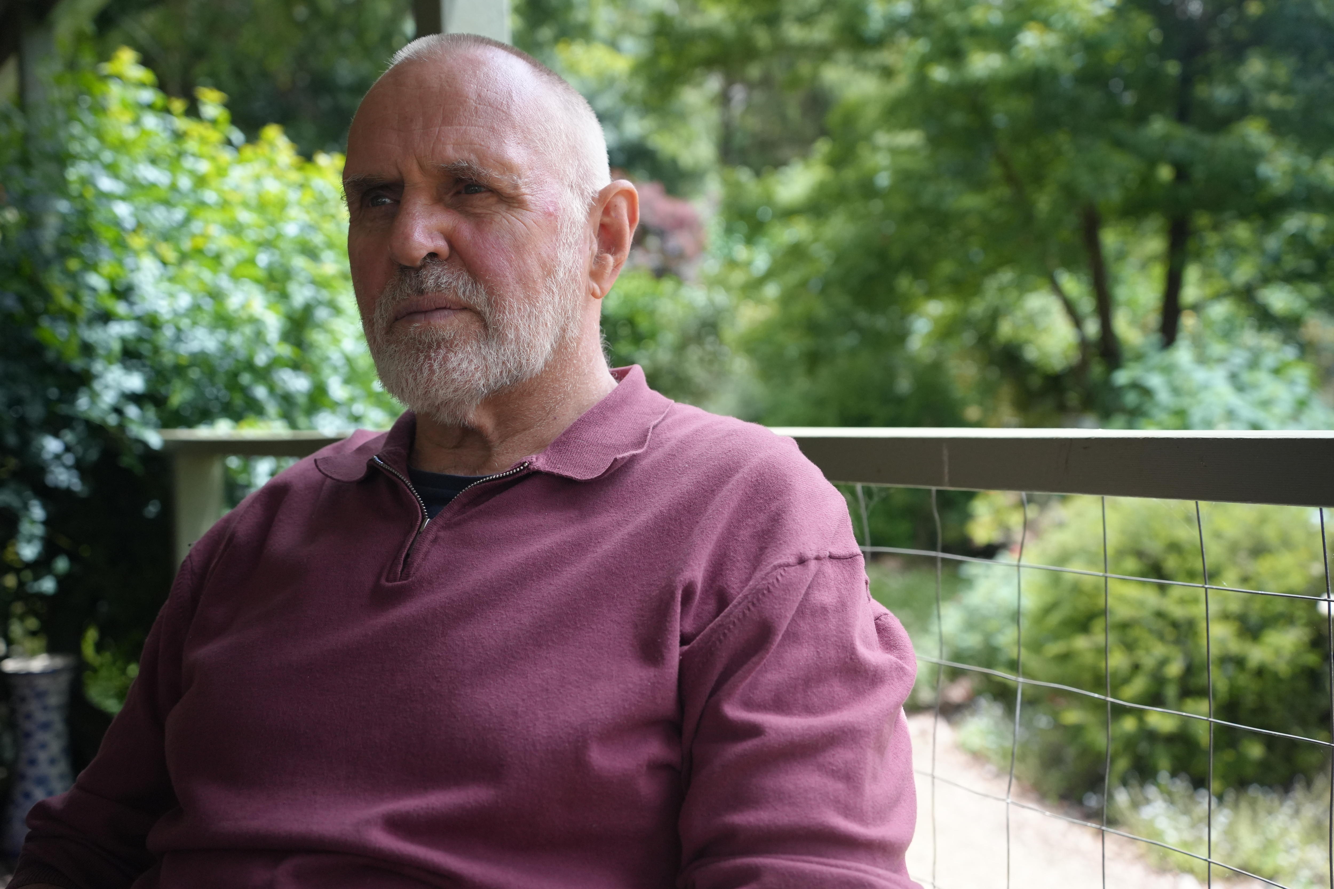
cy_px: 444
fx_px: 1519
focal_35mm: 41
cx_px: 667
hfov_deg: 47.4
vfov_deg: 32.6
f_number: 4
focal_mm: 41
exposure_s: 1/160
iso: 2000
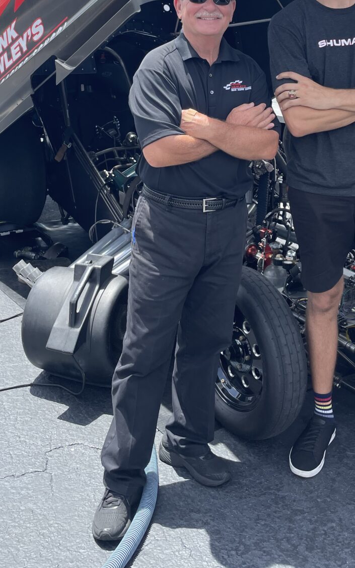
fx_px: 666
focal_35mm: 43
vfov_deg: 44.4
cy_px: 128
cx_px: 187
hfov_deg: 29.9
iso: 32
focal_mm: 4.2
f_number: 1.6
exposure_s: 1/1618
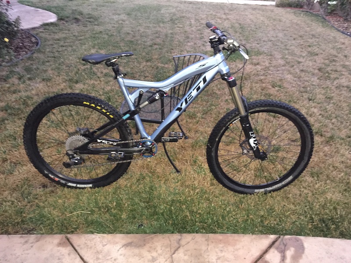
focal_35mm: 29
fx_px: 294
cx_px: 176
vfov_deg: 48.2
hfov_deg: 61.7
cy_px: 132
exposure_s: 1/16
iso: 400
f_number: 2.2
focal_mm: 4.15
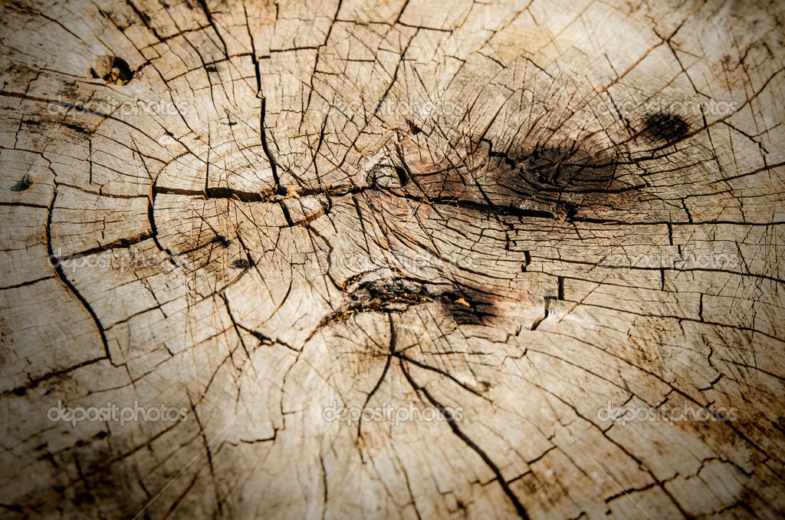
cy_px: 260
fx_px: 1632
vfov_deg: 18.1
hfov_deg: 27.0
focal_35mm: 75
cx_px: 392
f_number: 8
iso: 200
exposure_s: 1/100
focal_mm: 50
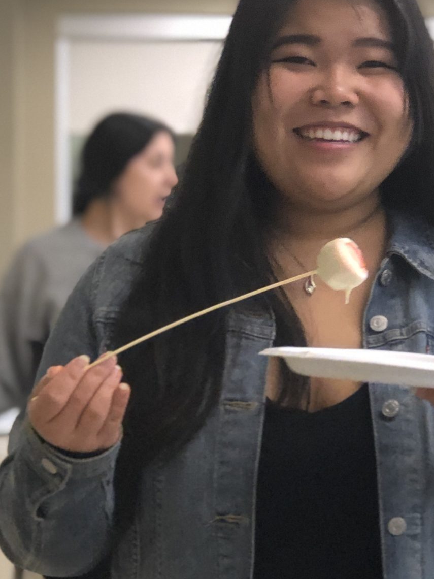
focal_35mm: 128
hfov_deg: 11.6
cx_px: 203
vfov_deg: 15.4
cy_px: 377
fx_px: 2140
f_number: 2.8
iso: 400
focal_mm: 6.6
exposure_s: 1/39
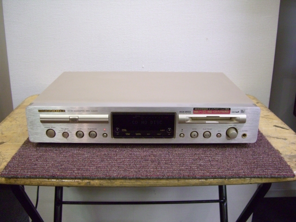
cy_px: 111
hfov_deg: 49.0
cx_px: 148
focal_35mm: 38
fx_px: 325
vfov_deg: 37.7
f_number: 2.8
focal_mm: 7.9
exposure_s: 1/80
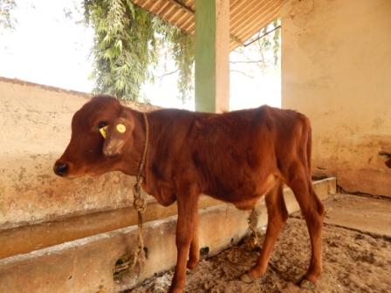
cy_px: 146
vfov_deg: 58.9
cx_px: 196
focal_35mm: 23
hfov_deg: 73.9
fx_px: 260
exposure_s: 1/60
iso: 125
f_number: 3
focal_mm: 4
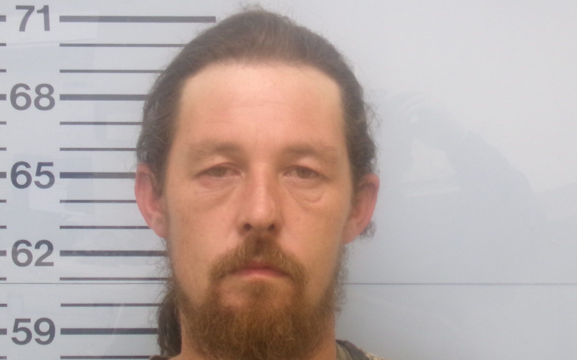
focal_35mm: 81
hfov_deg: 25.5
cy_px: 134
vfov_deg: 16.1
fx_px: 1274
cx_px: 336
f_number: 4.4
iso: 306
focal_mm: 10.3
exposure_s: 1/20
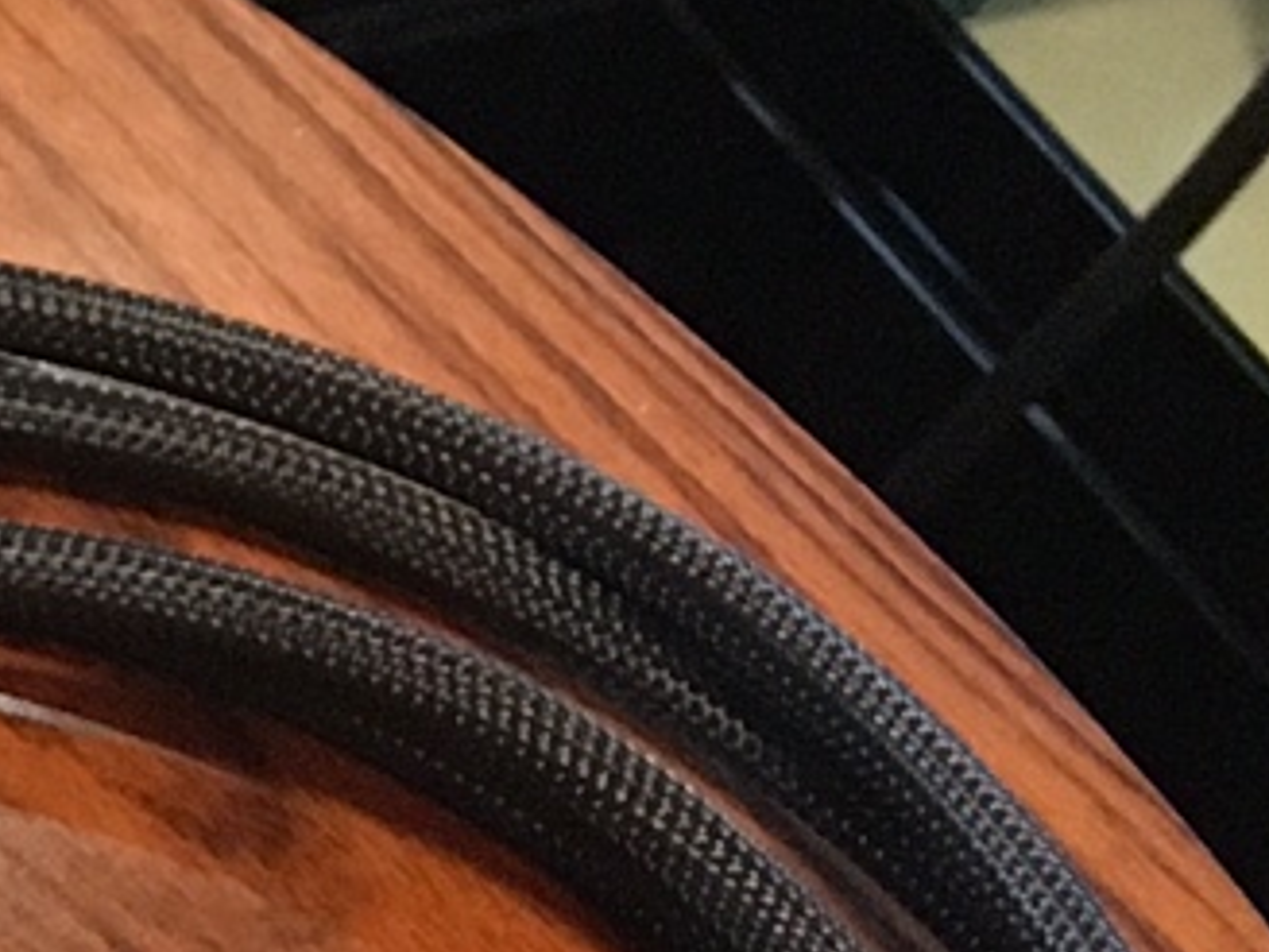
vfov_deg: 7.7
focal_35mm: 178
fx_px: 6525
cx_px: -2391
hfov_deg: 9.2
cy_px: 2399
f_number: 2.2
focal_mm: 4.15
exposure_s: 1/30
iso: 200
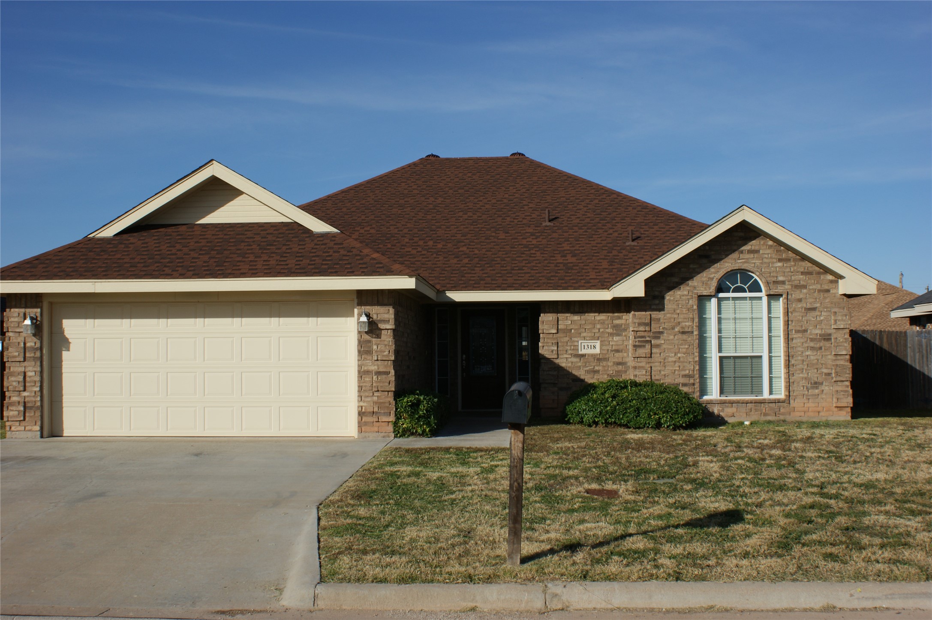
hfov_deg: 46.4
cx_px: 466
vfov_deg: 31.8
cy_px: 310
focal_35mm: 42
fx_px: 1086
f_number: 11
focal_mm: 28
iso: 100
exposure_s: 1/200
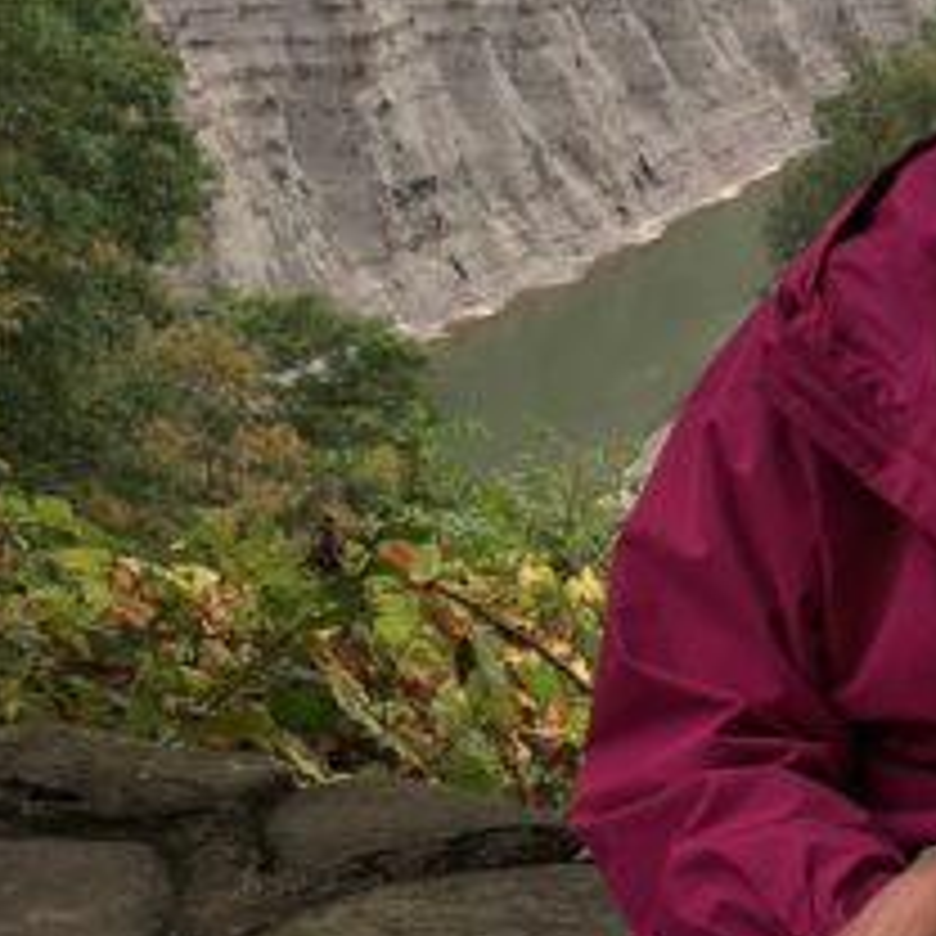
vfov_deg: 13.8
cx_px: 1314
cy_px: 320
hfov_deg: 13.2
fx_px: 3855
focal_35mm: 126
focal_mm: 4.15
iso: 25
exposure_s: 1/427
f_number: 2.2
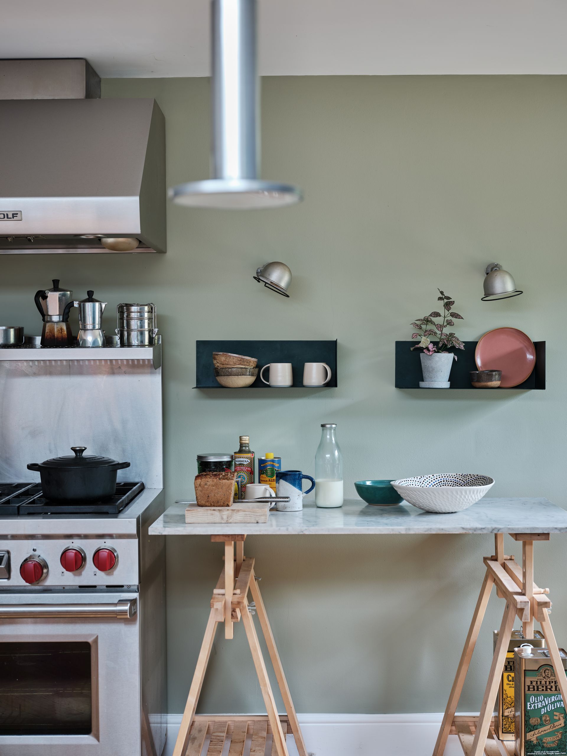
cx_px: 284
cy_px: 378
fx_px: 1114
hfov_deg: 28.6
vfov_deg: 37.5
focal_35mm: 51
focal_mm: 64
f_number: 5.6
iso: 100
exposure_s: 2.3
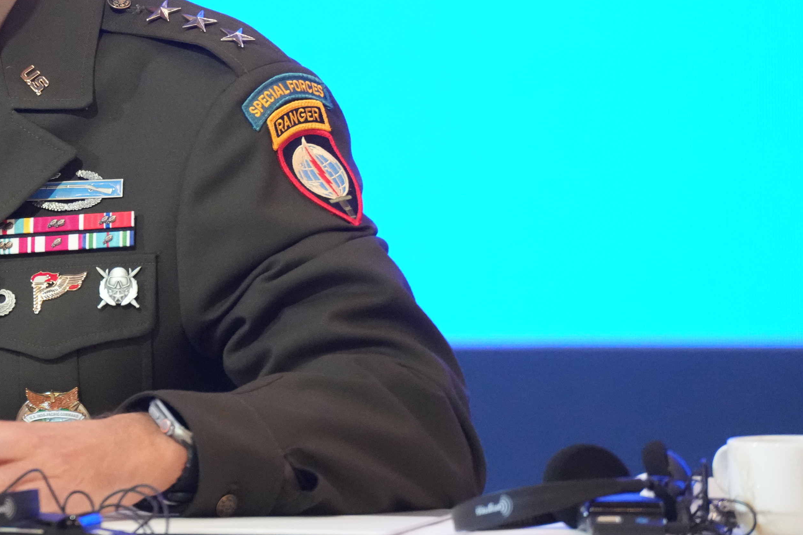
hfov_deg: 2.3
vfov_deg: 1.5
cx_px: -86
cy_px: 71
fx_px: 20051
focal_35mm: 899
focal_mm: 400
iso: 8000
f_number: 5.6
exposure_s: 1/125
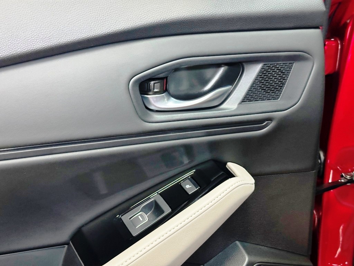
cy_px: 133
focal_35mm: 48
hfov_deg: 39.7
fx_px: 491
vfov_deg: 30.3
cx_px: 177
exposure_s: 1/30
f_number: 1.78
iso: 500
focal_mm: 6.86
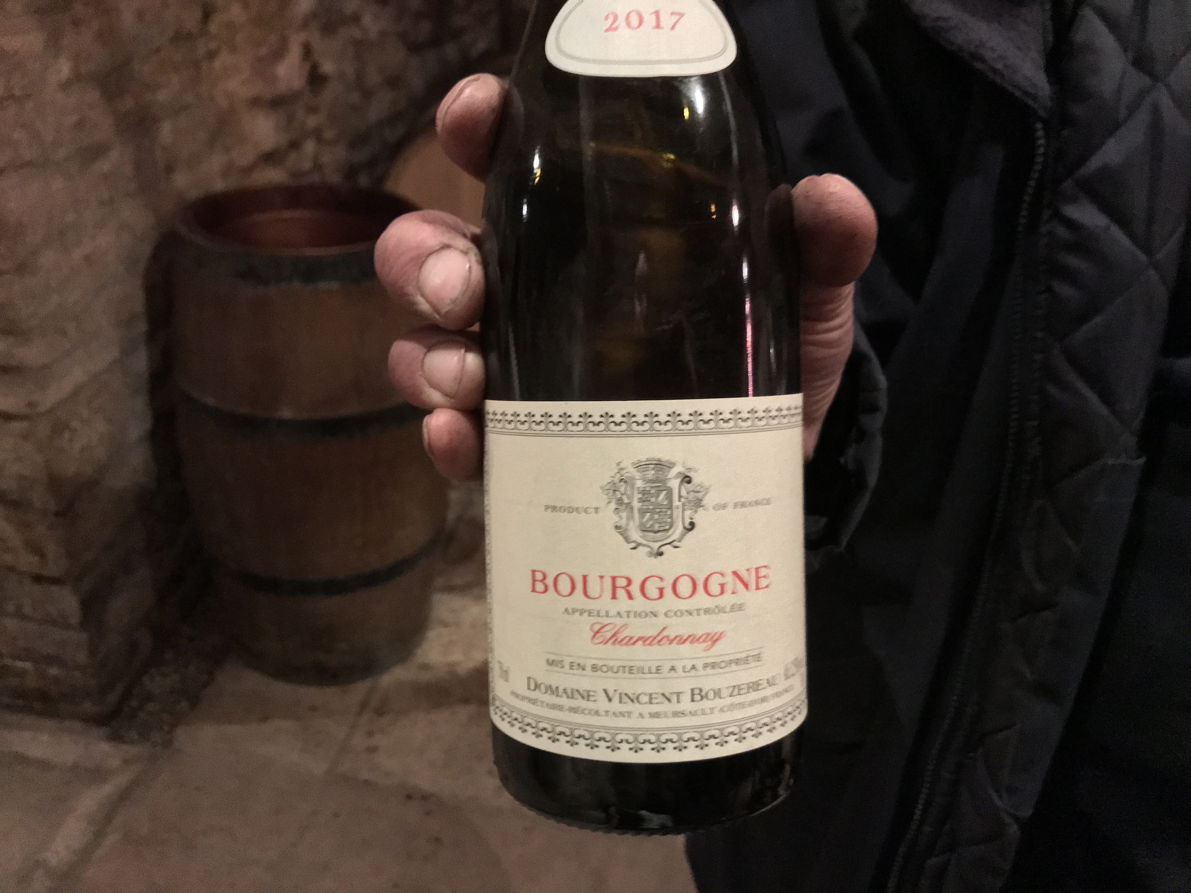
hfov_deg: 63.4
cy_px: 446
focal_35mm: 28
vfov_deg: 49.7
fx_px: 963
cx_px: 596
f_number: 1.8
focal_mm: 3.99
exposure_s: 1/17
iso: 320
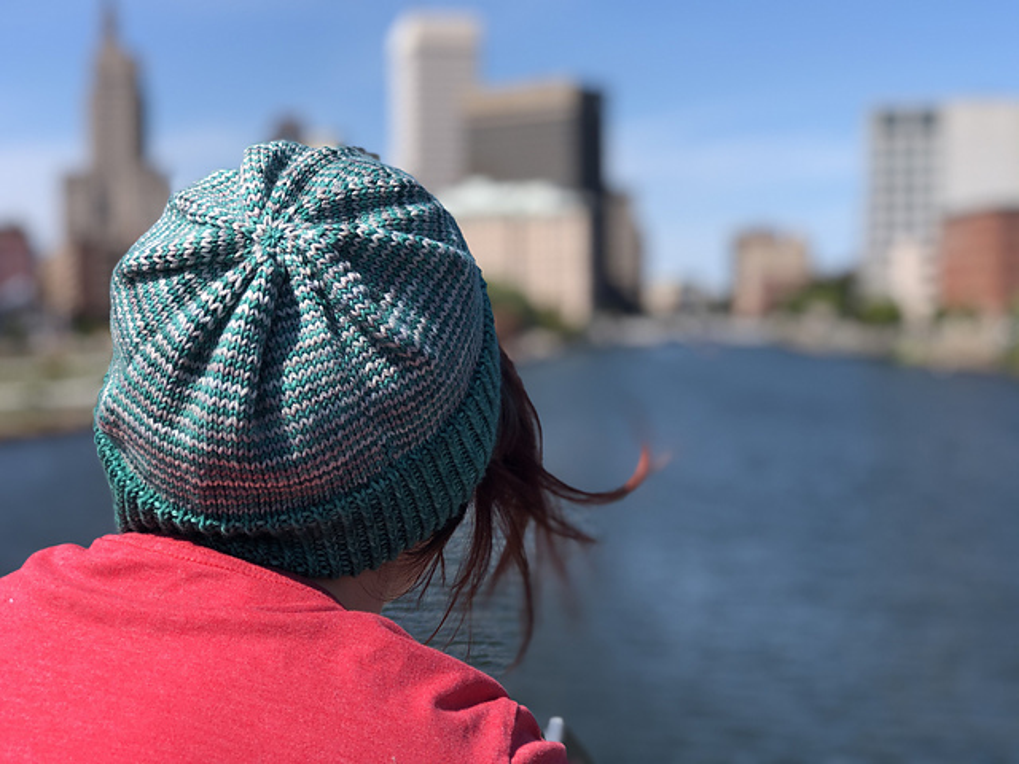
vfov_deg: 25.7
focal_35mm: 57
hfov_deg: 33.8
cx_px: 510
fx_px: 1678
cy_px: 382
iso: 20
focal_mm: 6.6
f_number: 2.8
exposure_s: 1/615
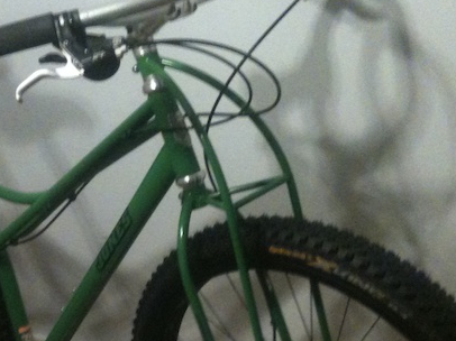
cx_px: 166
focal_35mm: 69
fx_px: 908
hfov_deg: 28.1
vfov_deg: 21.0
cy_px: 285
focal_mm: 3.85
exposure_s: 1/15
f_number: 2.8
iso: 320
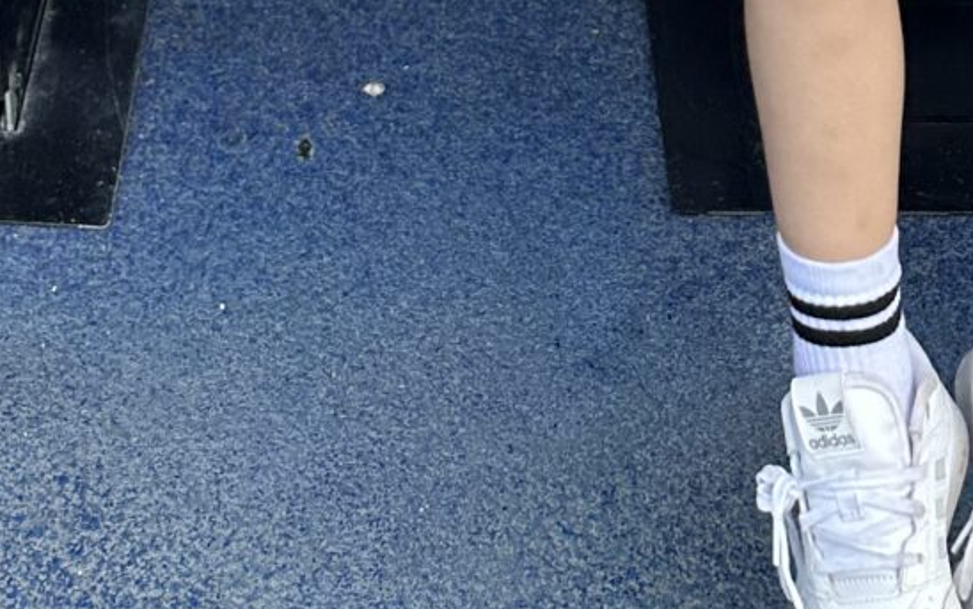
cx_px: 355
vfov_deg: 10.4
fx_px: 2520
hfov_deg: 21.8
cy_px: -1154
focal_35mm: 95
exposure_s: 1/422
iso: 80
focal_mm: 6.86
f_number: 1.78
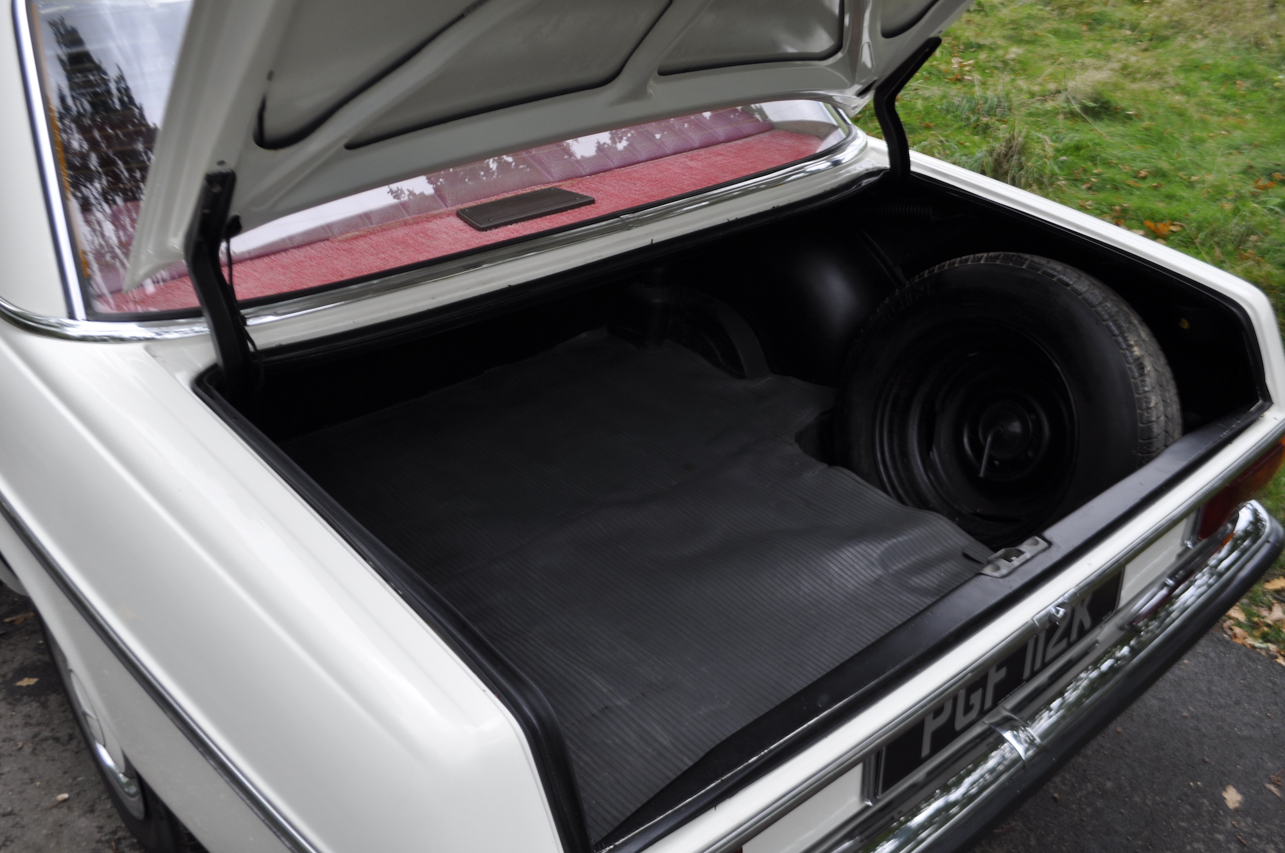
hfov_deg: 57.3
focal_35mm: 33
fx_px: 1176
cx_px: 642
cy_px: 426
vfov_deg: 39.9
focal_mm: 22
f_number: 5.6
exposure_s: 1/125
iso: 200
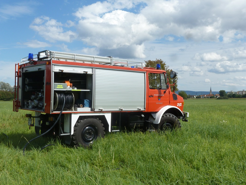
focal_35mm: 41
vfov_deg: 35.1
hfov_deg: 45.8
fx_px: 291
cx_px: 123
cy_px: 92
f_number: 5
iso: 100
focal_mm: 7.4
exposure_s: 1/500
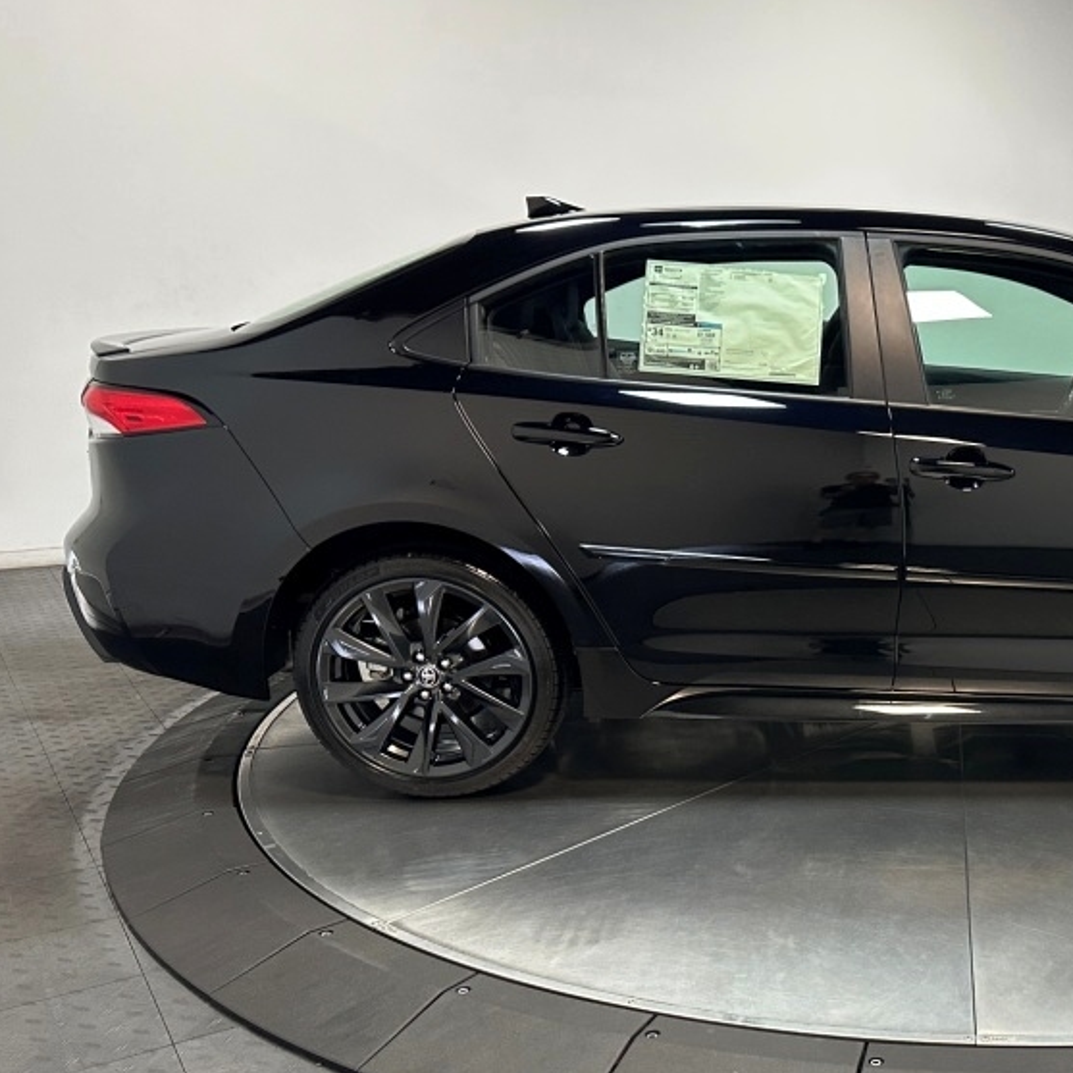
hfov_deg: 40.2
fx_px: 1368
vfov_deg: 42.4
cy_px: 692
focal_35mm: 39
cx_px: 932
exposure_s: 1/60
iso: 400
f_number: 1.78
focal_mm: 6.86
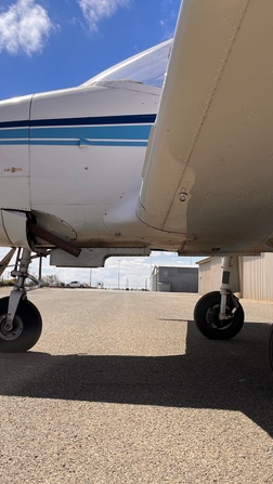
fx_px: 488
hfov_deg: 31.2
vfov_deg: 52.8
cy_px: 241
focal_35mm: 38
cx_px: 126
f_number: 1.6
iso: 50
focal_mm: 5.1
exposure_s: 1/3623
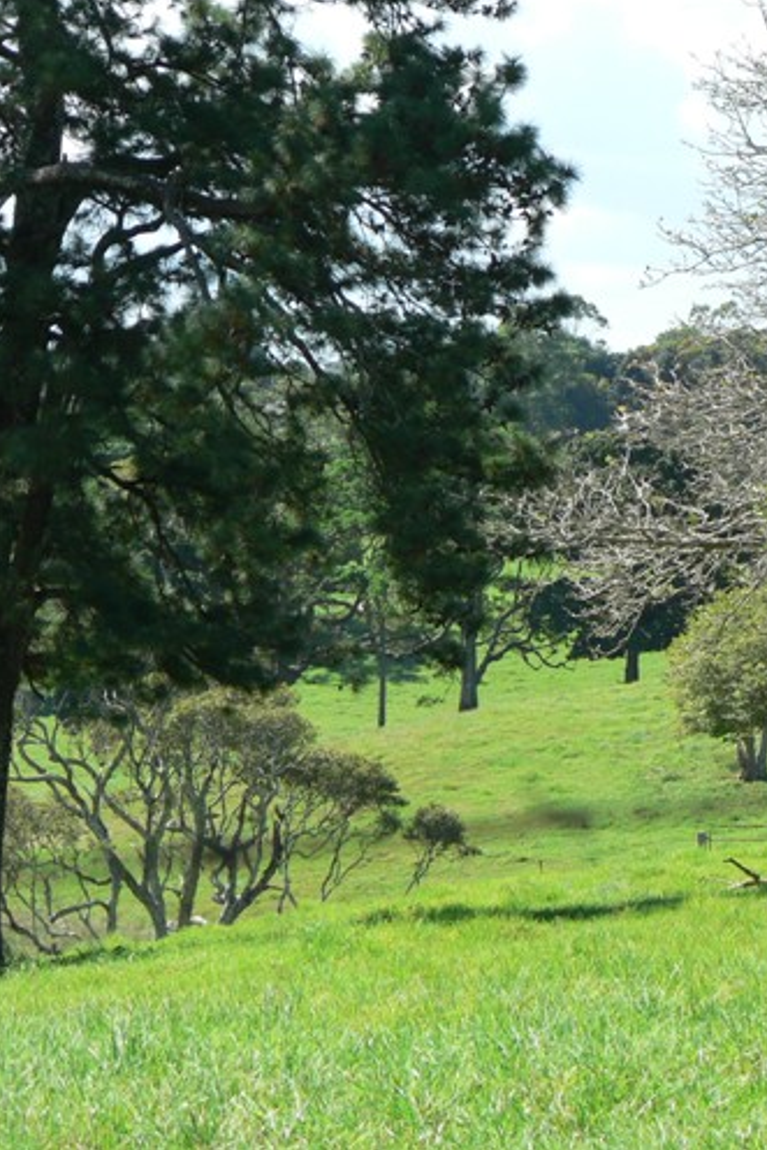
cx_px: 715
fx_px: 9772
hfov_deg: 4.5
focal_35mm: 306
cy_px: 573
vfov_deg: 6.7
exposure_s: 1/250
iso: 80
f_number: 4
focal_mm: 36.5
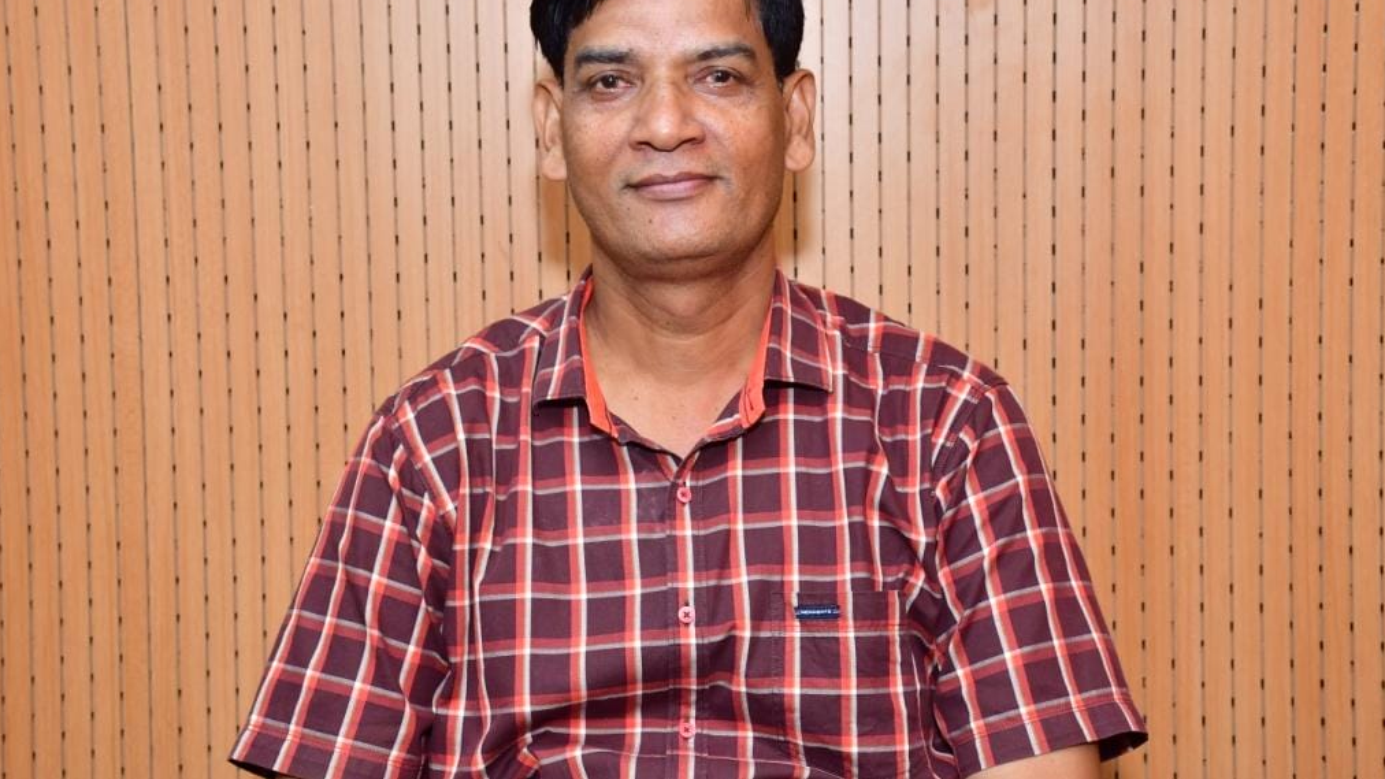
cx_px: 695
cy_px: 314
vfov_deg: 17.0
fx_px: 2607
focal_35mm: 71
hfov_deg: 29.8
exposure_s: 1/100
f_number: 7.1
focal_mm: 45
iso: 1000
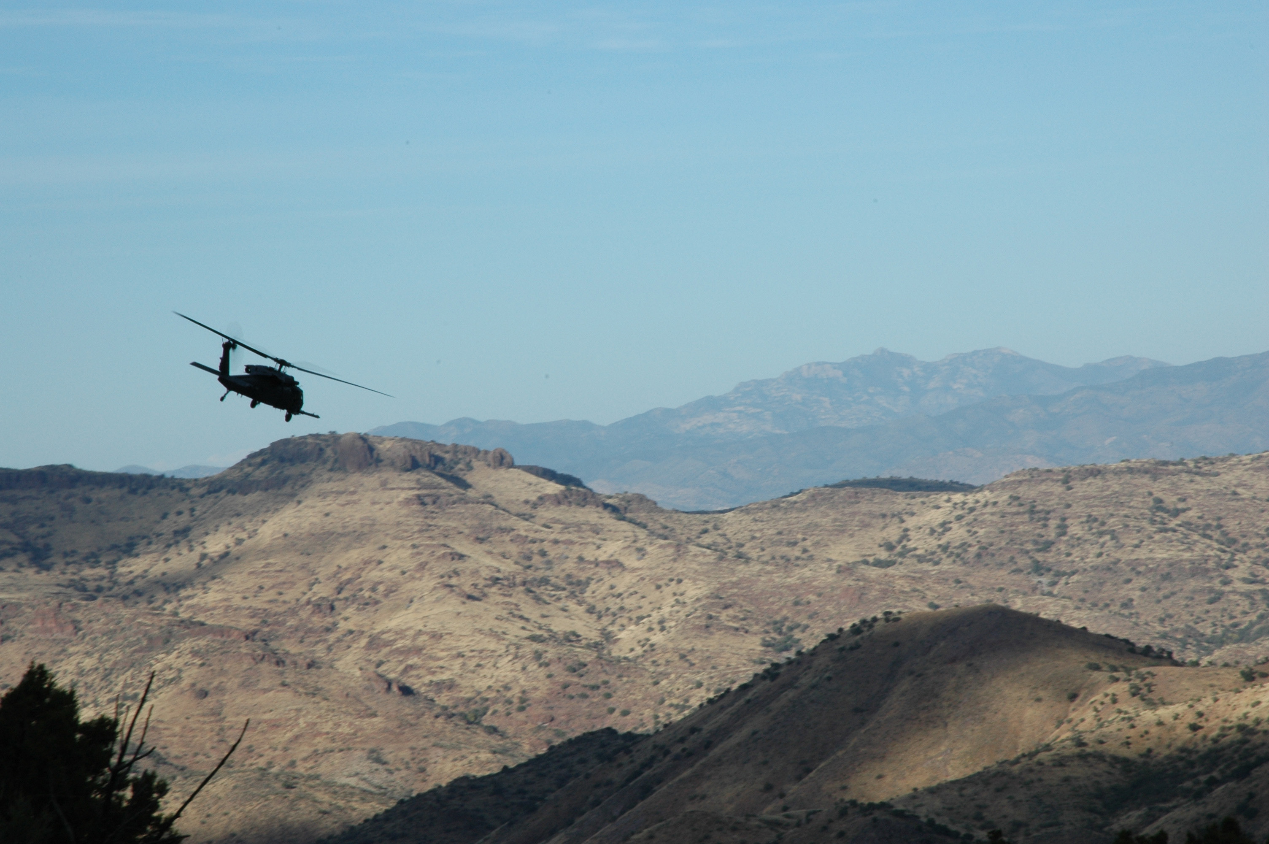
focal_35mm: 188
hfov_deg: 11.0
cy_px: 422
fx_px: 6603
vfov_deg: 7.3
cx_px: 634
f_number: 22
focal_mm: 125
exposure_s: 1/80
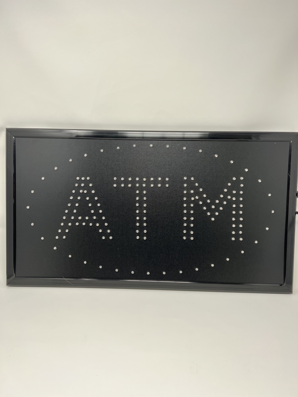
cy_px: 198
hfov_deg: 53.1
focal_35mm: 26
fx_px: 298
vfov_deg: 67.3
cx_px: 149
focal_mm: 5.7
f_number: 1.5
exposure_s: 1/121
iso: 64
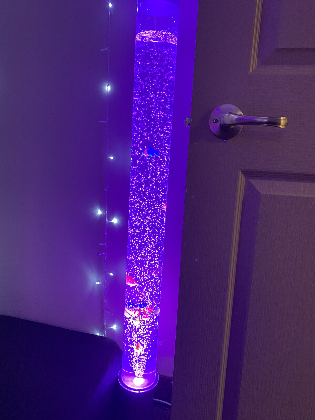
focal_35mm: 26
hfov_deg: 53.1
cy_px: 210
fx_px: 315
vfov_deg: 67.3
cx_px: 158
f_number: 1.8
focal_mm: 4.25
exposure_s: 1/50
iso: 500
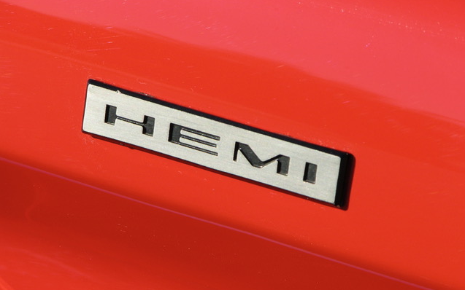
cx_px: 233
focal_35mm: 298
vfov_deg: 4.4
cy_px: 171
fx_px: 3776
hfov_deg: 7.0
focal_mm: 71.2
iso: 50
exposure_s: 1/125
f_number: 7.4
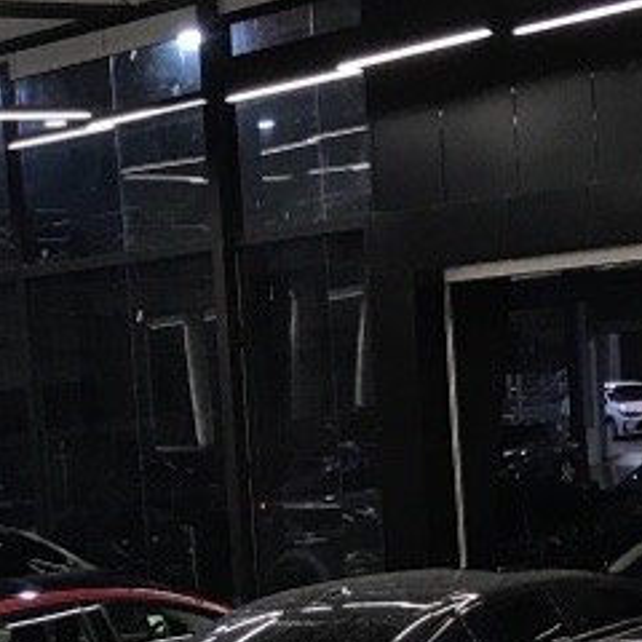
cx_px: -99
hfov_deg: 16.3
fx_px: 2161
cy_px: 677
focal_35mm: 103
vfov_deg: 16.5
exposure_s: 1/33
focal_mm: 3.99
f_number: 1.8
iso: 40
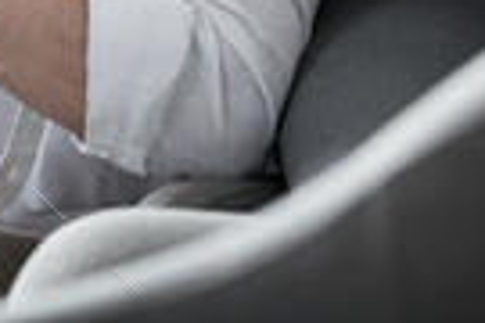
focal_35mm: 490
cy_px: -341
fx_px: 6601
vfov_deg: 2.8
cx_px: -144
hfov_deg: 4.2
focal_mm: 112
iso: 160
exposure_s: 1/250
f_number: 2.8
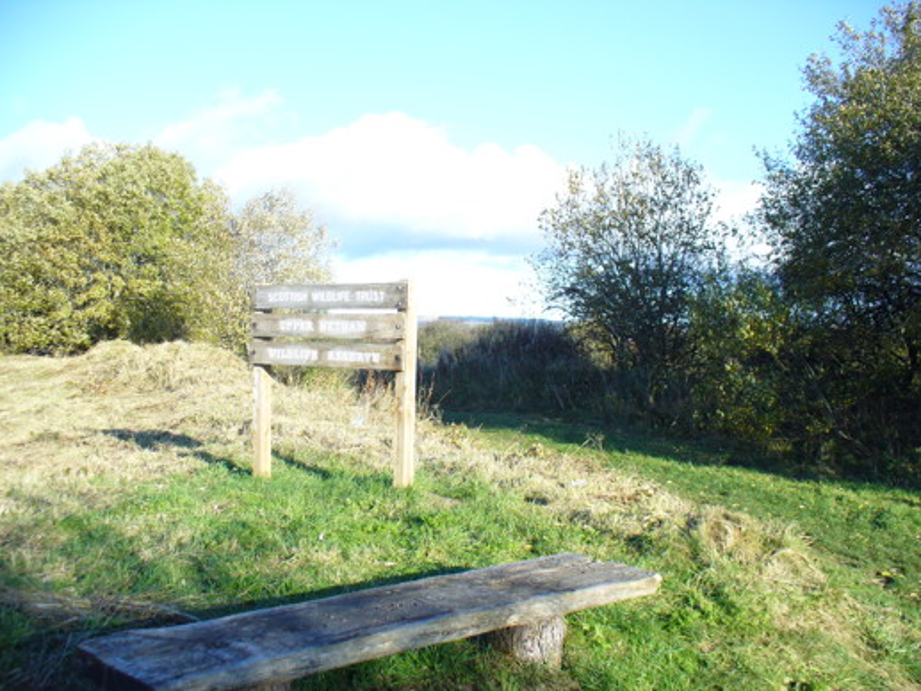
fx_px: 985
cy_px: 346
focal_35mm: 37
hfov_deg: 50.1
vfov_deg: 38.7
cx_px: 460
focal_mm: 6.1
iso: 80
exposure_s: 1/500
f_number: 2.8
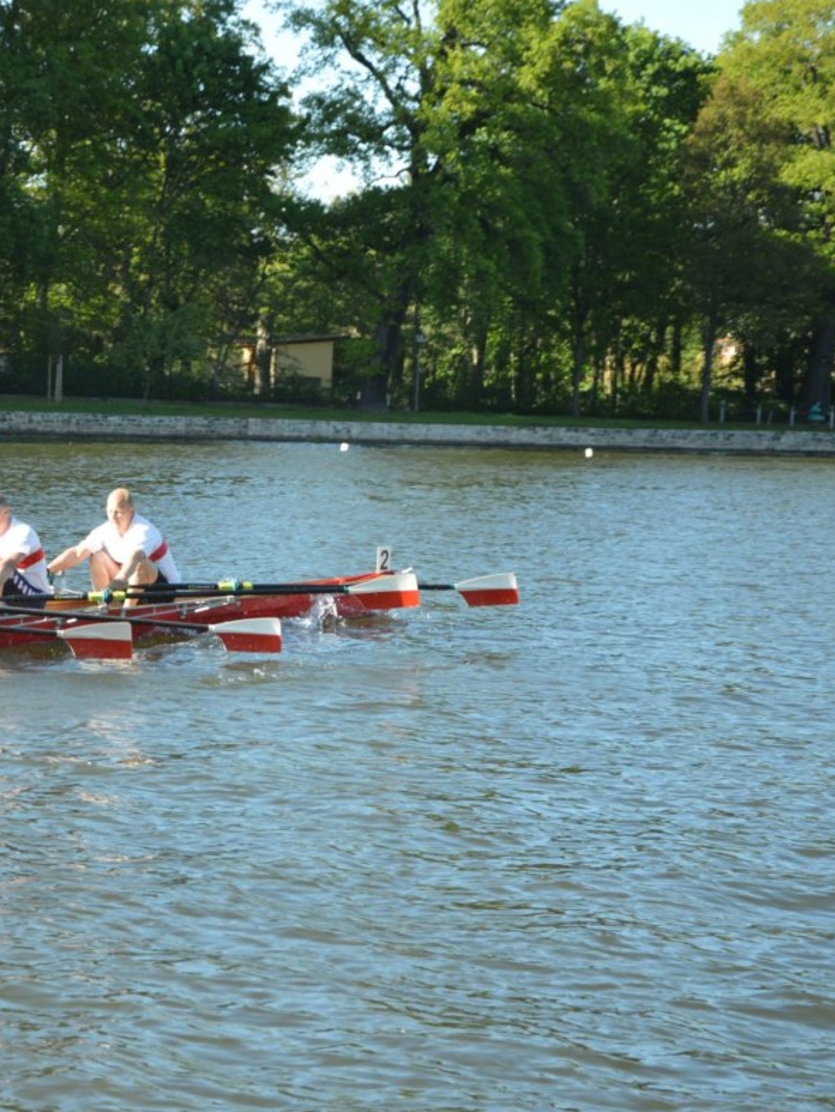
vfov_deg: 21.3
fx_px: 2958
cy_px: 555
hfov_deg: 15.8
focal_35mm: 92
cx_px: 41
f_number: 5.6
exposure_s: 1/125
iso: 140
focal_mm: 42
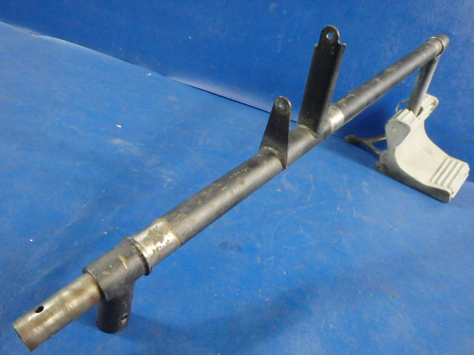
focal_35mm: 28
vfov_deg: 49.7
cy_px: 178
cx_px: 237
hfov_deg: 63.4
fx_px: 383
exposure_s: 1/30
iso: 1600
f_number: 3.9
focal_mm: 5
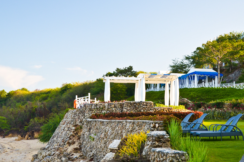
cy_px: 93
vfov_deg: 19.6
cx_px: 123
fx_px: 467
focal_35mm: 69
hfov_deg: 29.3
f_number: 5.6
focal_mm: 38
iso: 500
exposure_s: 1/160
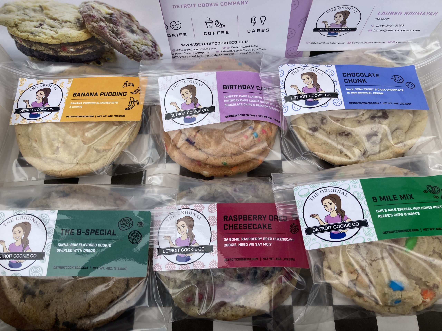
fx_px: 358
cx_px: 221
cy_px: 166
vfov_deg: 49.7
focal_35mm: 28
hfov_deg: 63.4
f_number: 1.8
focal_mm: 3.99
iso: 20
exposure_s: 1/842
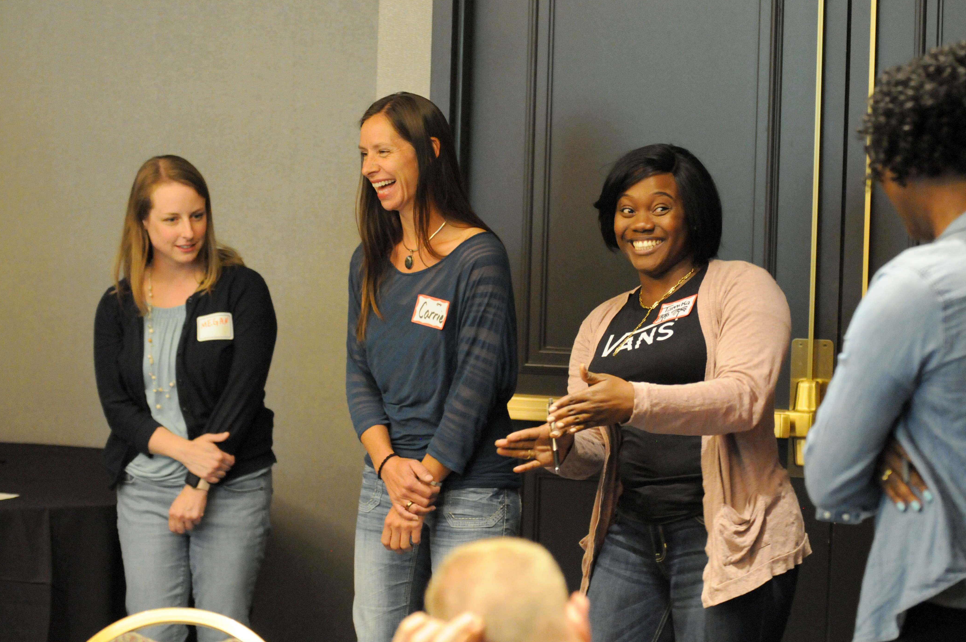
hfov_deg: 18.9
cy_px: 322
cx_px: 495
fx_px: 2894
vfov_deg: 12.6
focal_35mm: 108
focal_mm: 70
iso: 2500
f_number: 2.8
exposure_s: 1/80
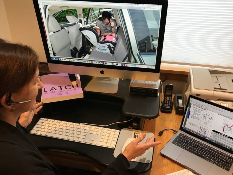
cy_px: 89
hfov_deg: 56.8
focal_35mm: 32
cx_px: 124
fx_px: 215
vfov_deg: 44.2
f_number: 1.8
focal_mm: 3.99
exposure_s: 1/17
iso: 40
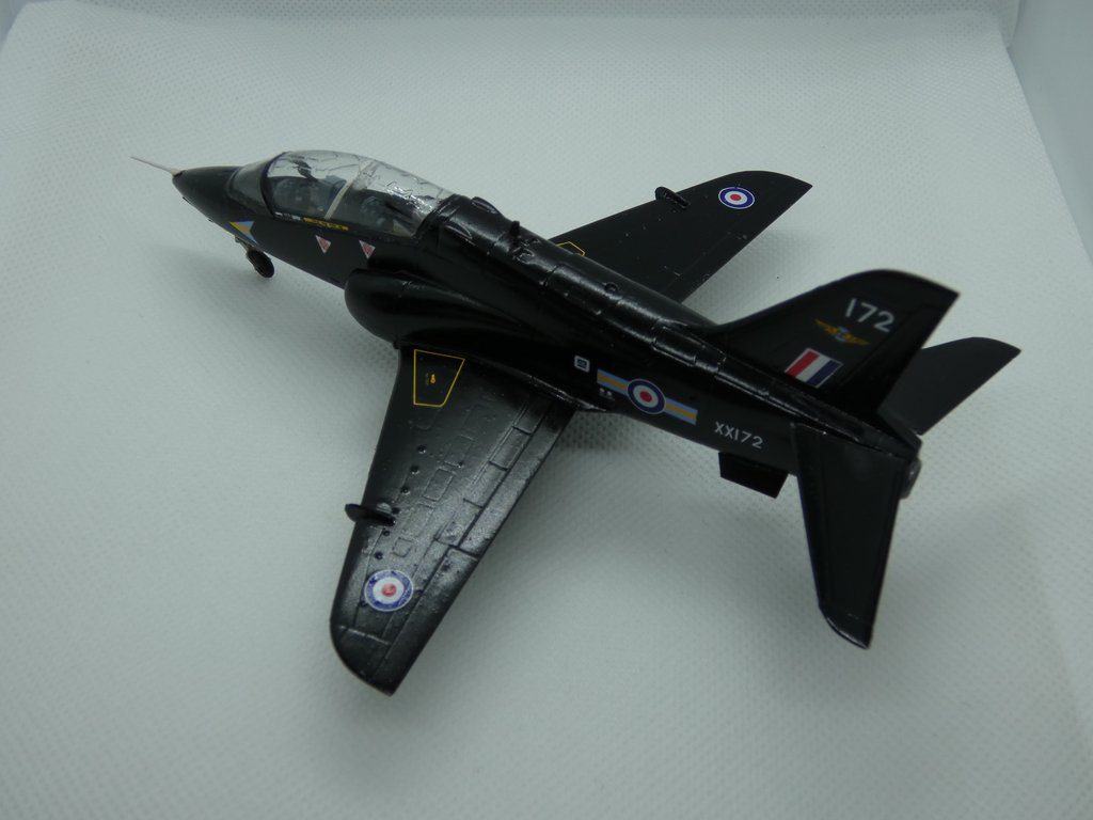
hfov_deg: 49.0
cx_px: 546
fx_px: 1200
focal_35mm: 38
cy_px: 410
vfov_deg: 37.7
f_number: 3.5
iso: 80
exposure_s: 1/200
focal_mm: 6.8
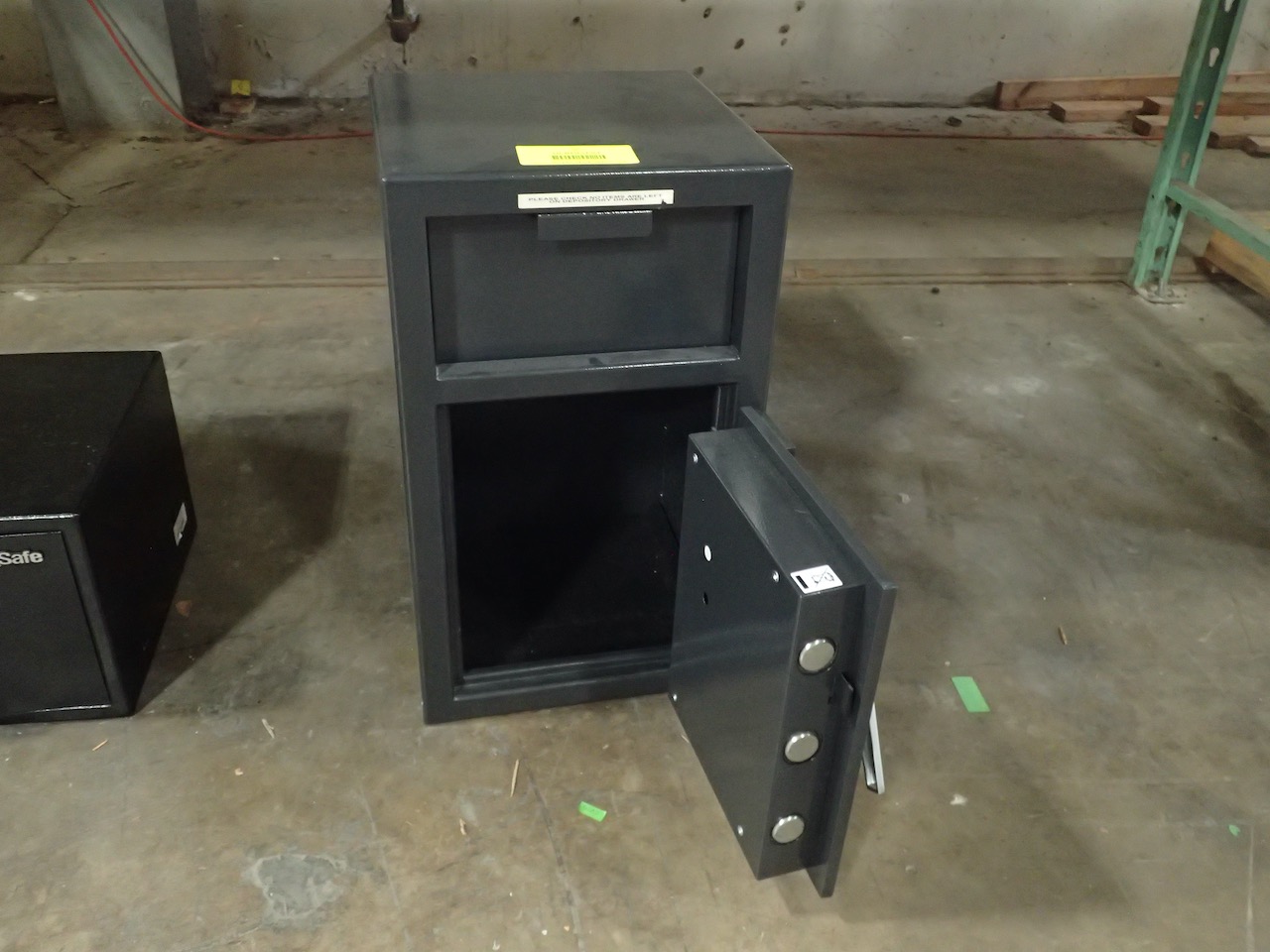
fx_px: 1101
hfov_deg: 60.0
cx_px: 635
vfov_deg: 46.8
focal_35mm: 30
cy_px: 476
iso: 800
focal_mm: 5.5
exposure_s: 1/15
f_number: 2.3
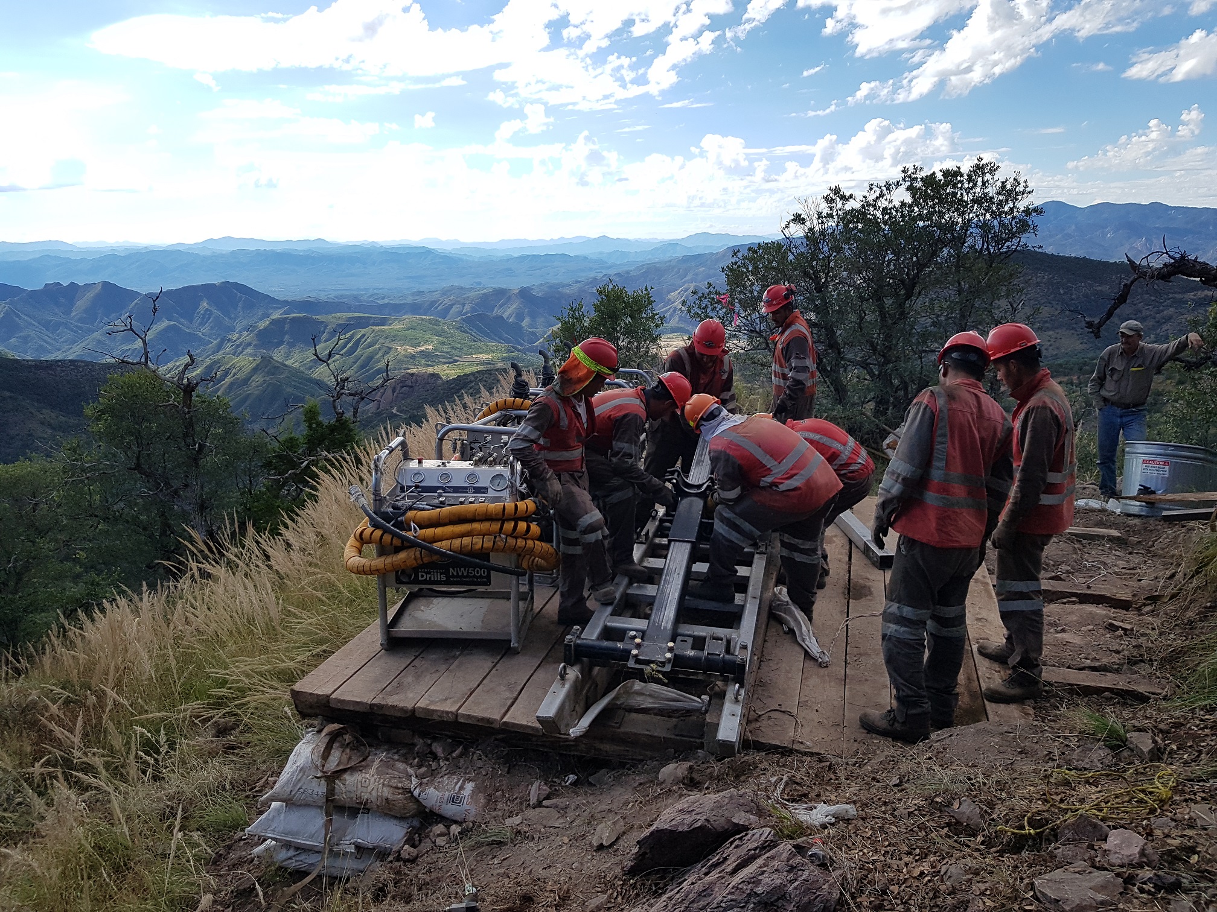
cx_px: 608
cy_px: 456
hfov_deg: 67.3
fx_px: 914
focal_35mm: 26
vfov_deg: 53.1
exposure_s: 1/1856
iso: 50
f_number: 1.7
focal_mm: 4.2
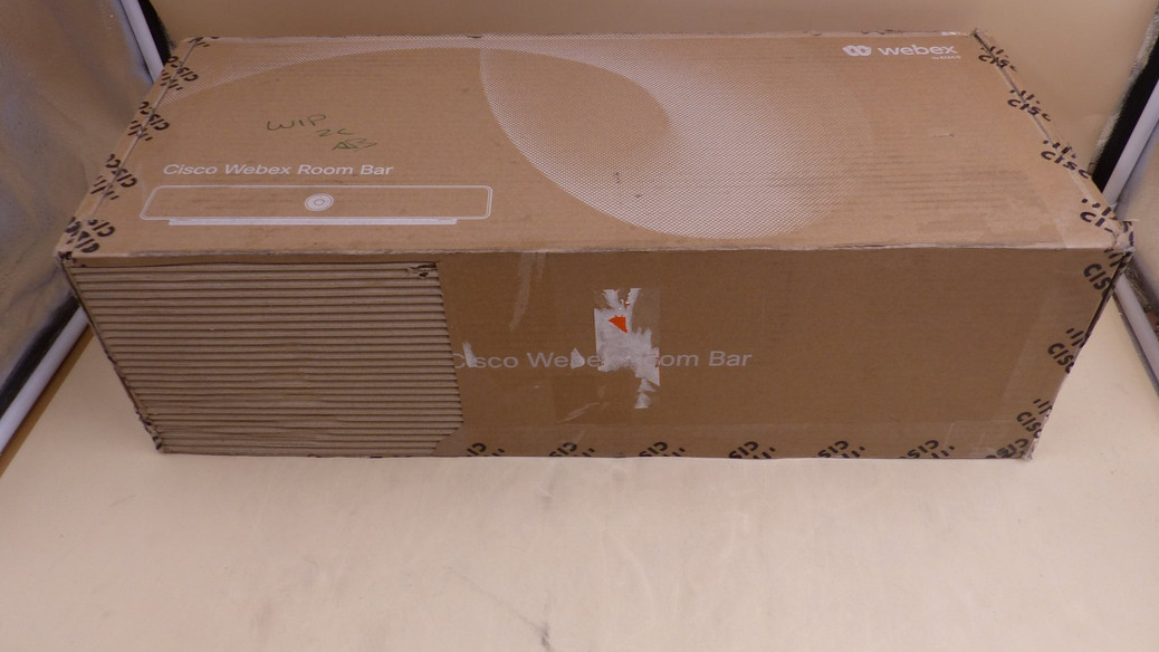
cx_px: 579
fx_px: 861
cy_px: 298
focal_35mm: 28
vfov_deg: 41.5
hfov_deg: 67.9
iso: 100
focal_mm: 4.5
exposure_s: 1/100
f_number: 3.2
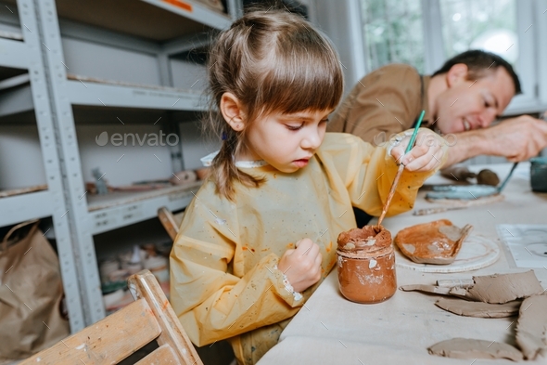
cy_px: 182
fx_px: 365
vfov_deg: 53.1
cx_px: 274
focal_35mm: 24
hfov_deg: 73.8
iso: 800
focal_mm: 24
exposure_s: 1/160
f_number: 3.5
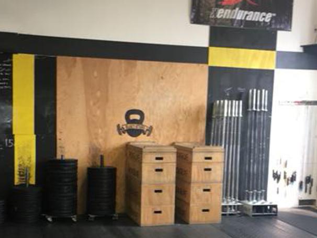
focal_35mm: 49
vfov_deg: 29.4
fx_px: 449
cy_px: 167
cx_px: 138
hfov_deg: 38.8
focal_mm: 4.15
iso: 80
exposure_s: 1/30
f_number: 2.2
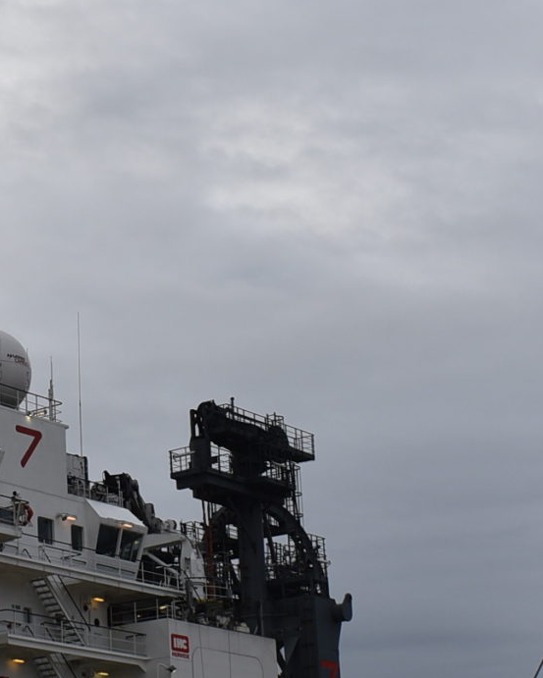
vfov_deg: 20.4
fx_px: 1888
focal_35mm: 94
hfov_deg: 16.1
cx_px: 44
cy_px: 343
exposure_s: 1/250
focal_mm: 18
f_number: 8
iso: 100
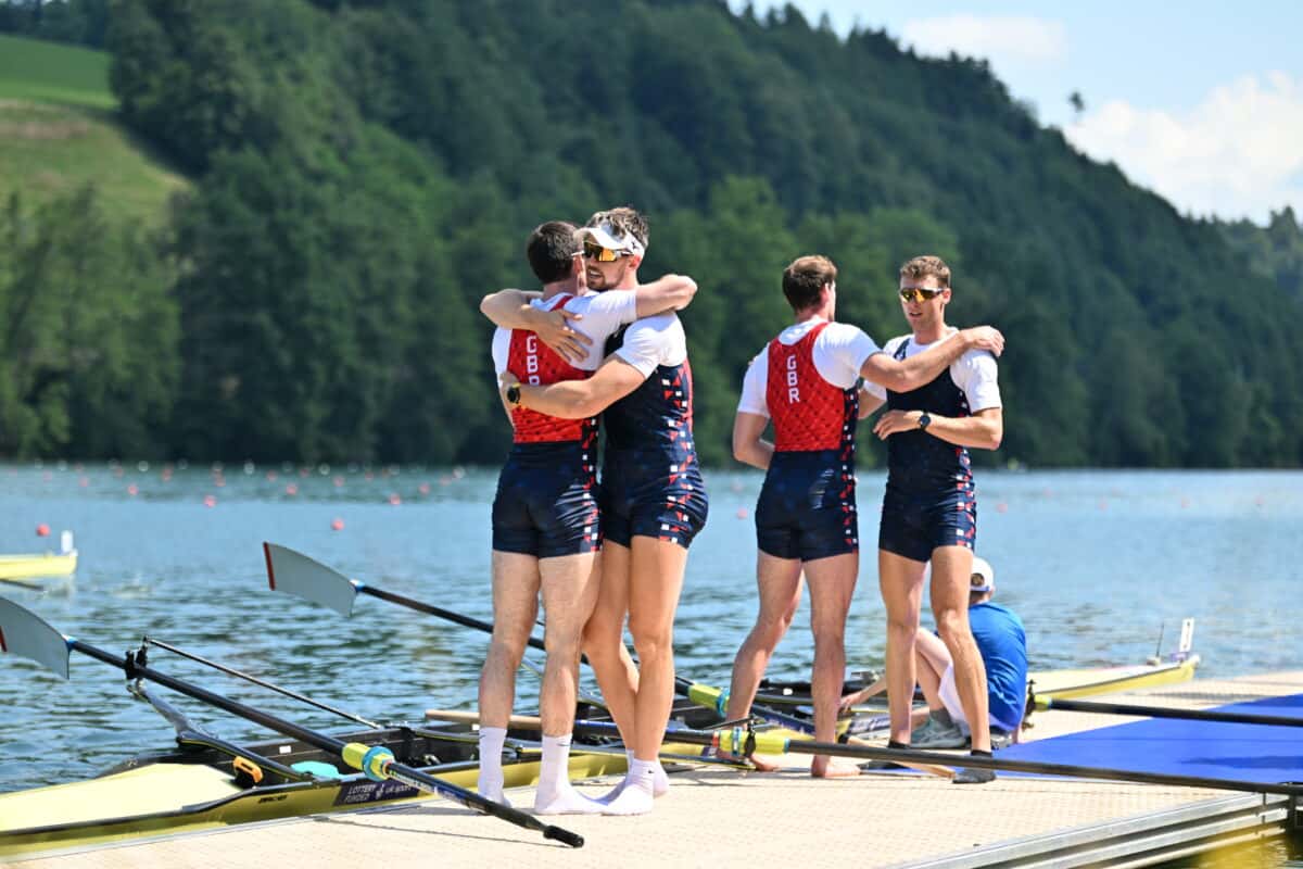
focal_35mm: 112
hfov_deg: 18.3
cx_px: 652
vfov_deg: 12.2
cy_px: 434
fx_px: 4053
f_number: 2.8
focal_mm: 112
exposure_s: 1/1000
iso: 90
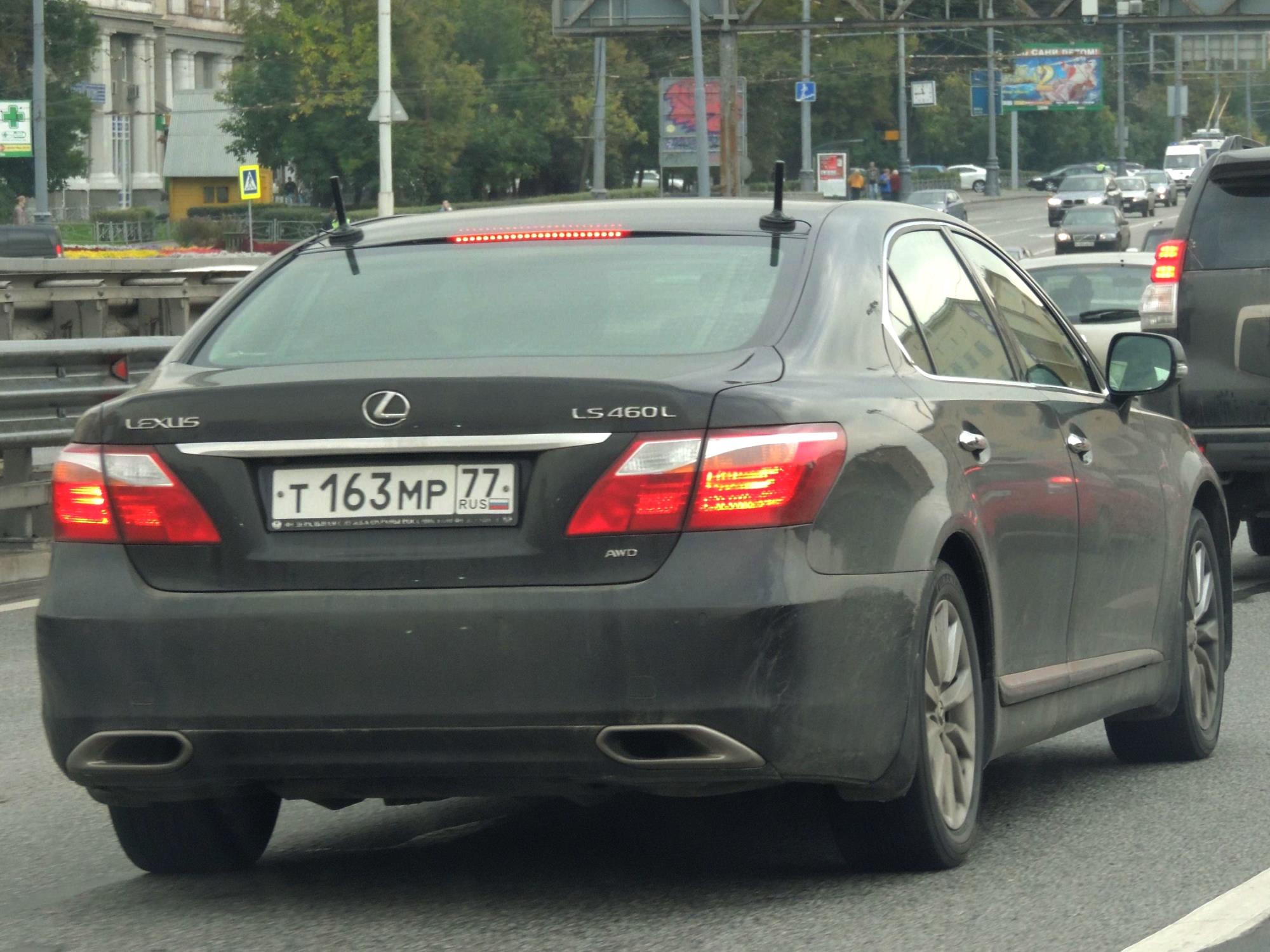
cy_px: 476
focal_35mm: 155
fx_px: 5687
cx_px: 635
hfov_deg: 12.7
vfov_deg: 9.6
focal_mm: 27.6
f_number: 4.4
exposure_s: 1/250
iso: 400
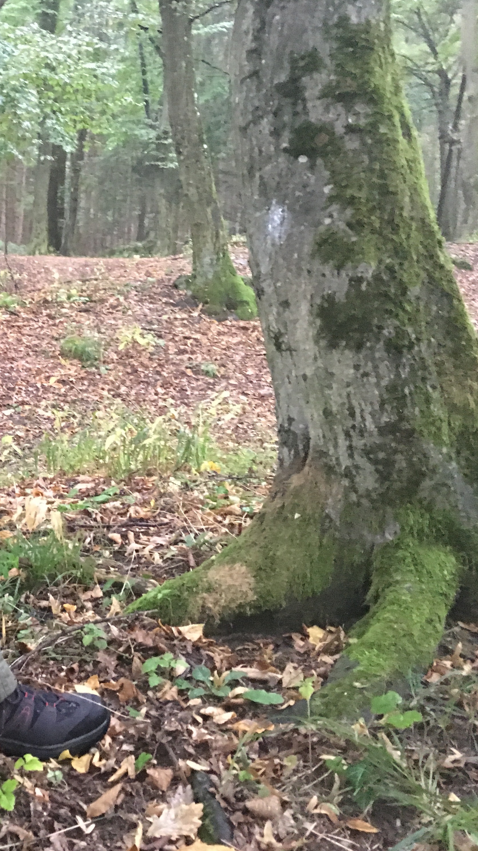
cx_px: -79
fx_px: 969
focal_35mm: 43
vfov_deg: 47.4
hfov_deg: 25.2
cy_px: 421
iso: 320
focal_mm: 4.15
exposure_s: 1/17
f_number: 2.2
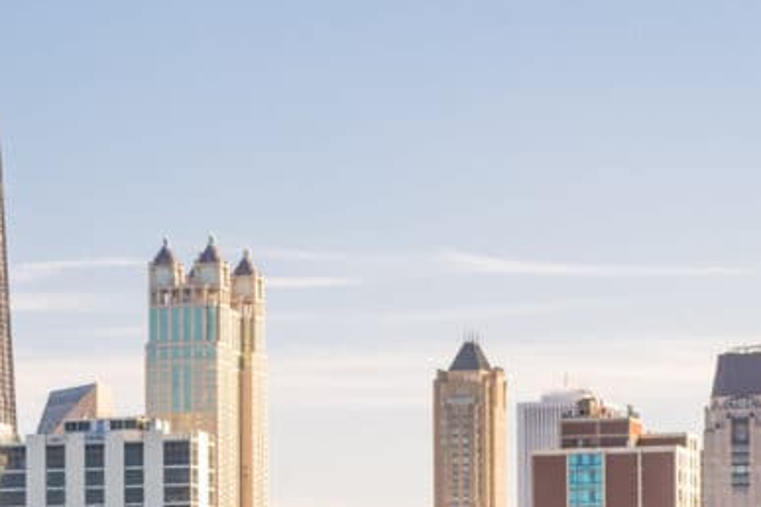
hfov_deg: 7.8
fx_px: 5538
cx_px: -126
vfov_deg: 5.2
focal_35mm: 262
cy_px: 654
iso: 220
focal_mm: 66
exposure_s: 1/160
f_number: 6.3
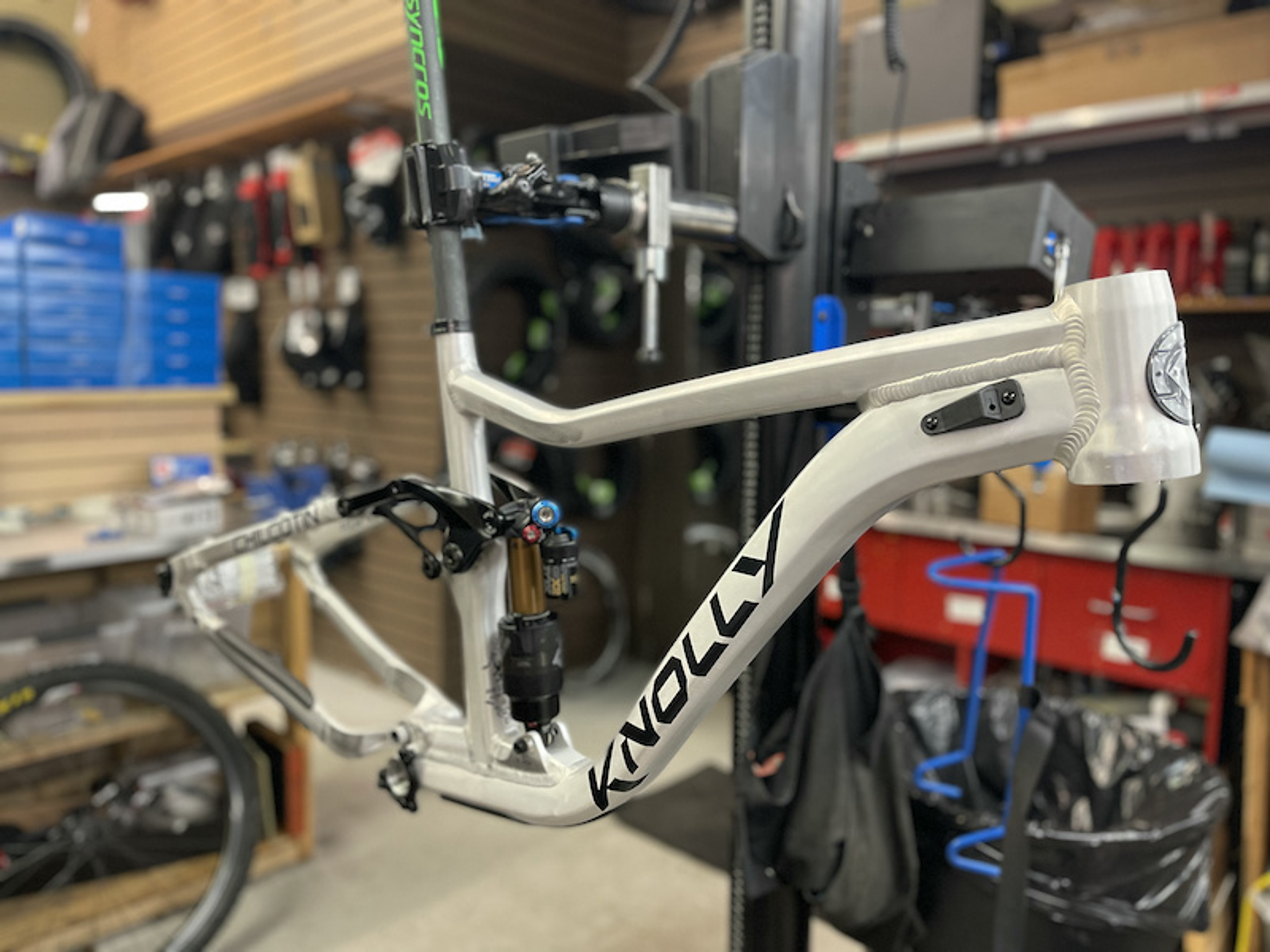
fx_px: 954
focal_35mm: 26
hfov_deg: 67.3
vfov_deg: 53.1
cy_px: 476
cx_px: 635
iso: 320
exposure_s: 1/60
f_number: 1.6
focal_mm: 5.1
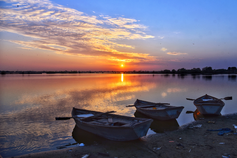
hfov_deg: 73.7
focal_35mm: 24
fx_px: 158
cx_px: 118
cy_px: 79
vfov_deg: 53.2
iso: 200
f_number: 5
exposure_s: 1/640
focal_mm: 24
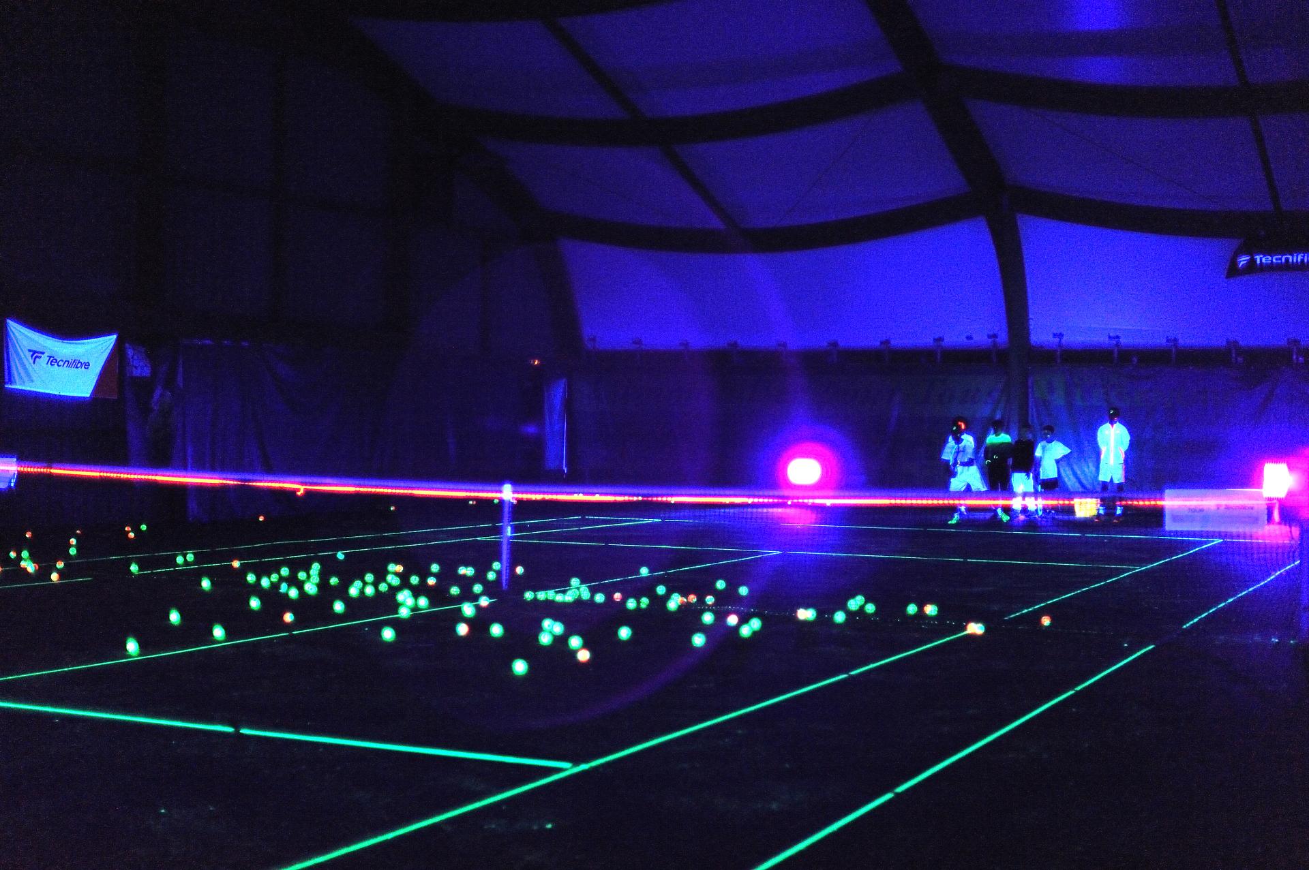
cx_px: 654
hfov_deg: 39.6
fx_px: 1817
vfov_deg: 27.0
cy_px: 435
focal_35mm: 50
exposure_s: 1/250
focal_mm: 50
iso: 3200
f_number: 1.4
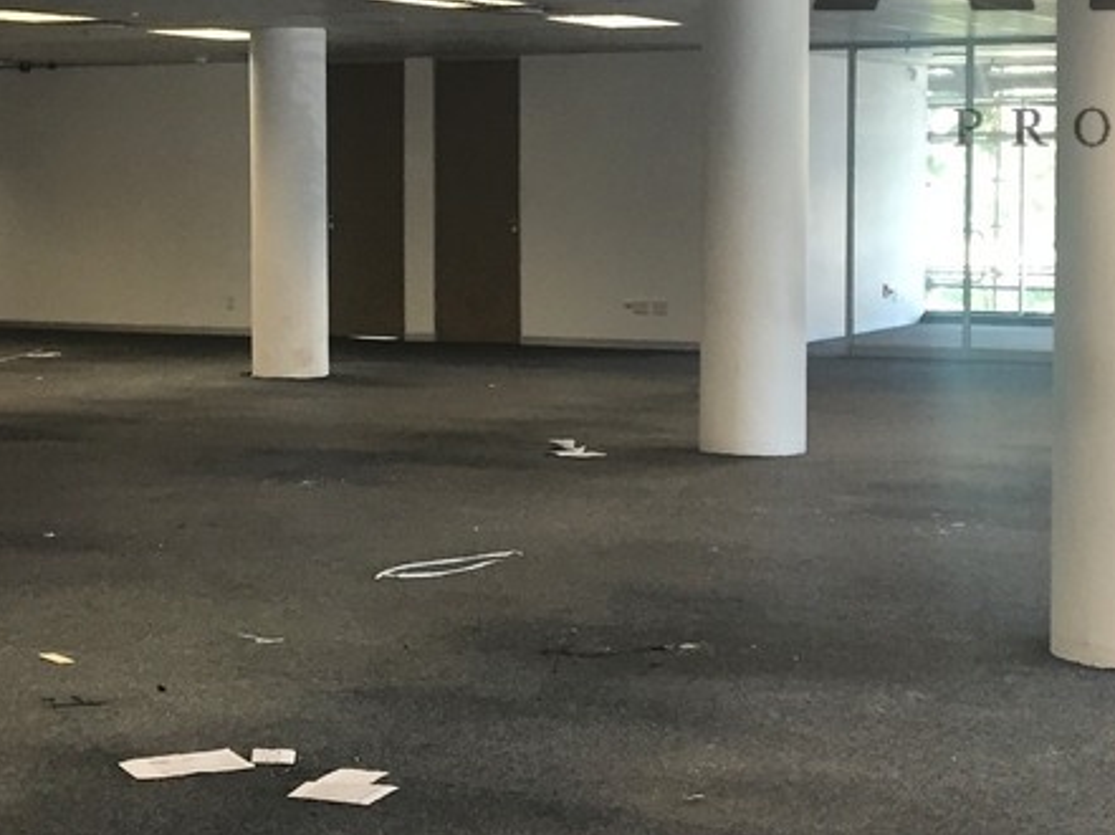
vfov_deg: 18.6
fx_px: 2543
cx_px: 465
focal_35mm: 79
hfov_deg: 24.7
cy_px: 362
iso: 64
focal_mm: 4.15
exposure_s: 1/33
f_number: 2.2
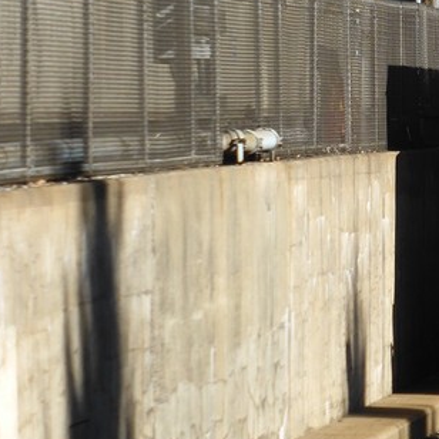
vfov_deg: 4.7
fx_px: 5395
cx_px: 495
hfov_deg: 4.6
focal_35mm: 376
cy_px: 140
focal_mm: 27.6
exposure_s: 1/400
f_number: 5.4
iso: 100
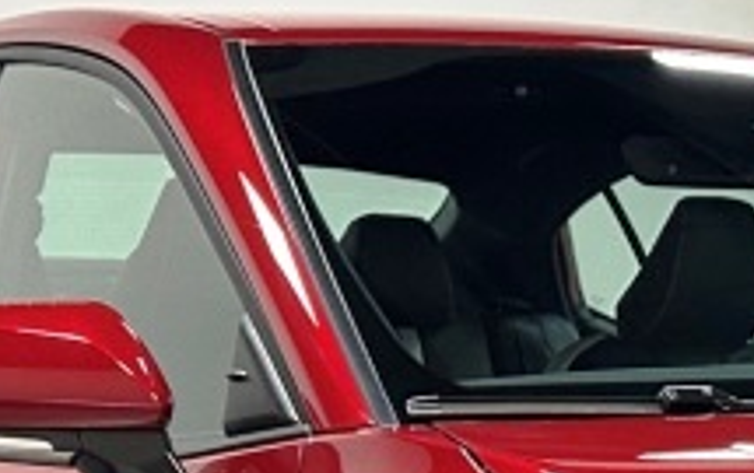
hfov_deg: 16.0
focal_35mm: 121
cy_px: 928
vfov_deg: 10.1
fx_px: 2490
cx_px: 1084
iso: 320
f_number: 1.78
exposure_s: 1/60
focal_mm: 6.86
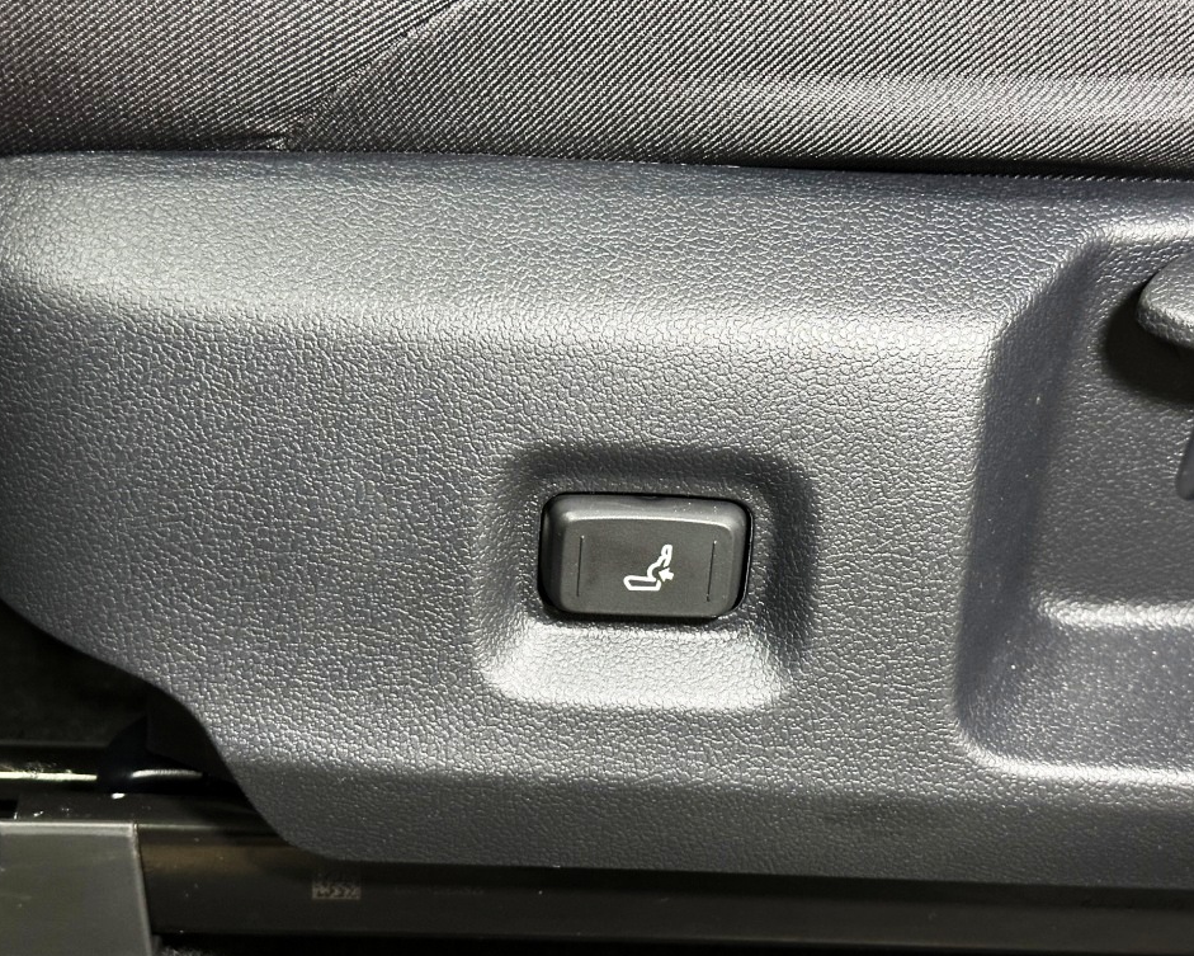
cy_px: 481
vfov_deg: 29.7
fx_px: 1802
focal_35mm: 51
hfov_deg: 36.6
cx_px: 641
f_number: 1.78
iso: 500
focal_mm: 6.86
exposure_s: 1/30
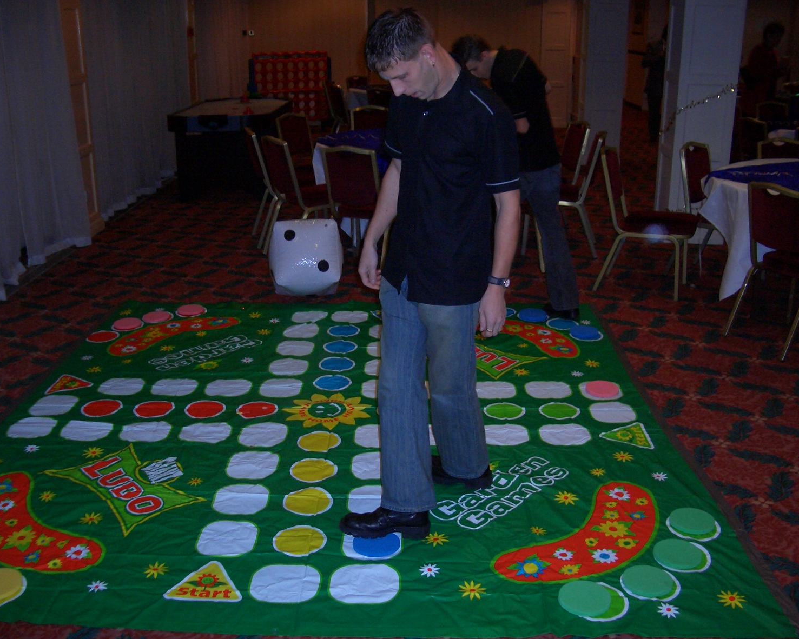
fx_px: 875
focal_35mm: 37
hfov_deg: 49.1
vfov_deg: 40.1
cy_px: 315
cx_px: 392
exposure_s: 1/60
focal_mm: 5.8
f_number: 2.6
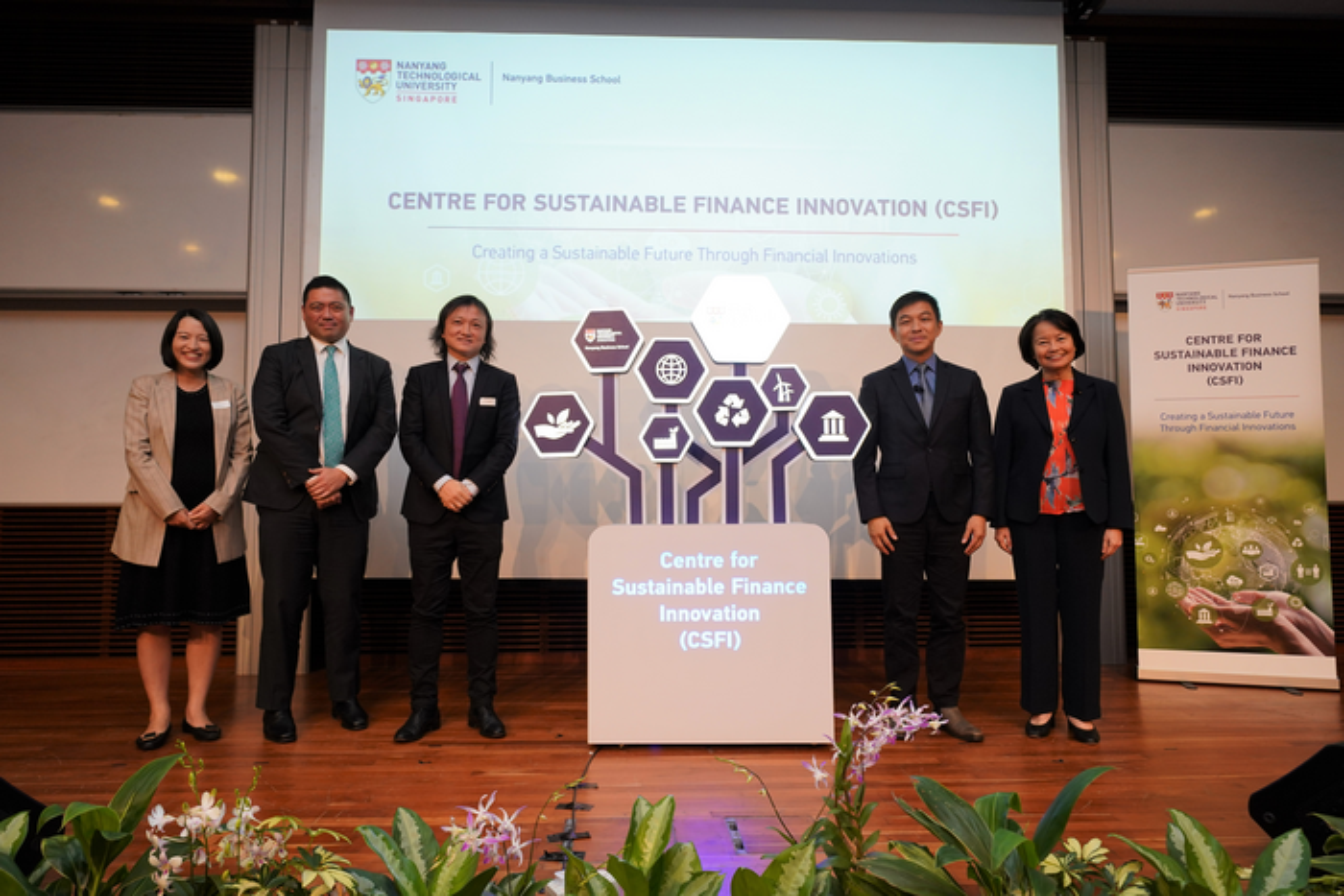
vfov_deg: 59.5
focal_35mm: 21
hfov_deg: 81.2
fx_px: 784
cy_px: 448
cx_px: 672
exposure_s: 1/160
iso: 1250
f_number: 4
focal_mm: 21
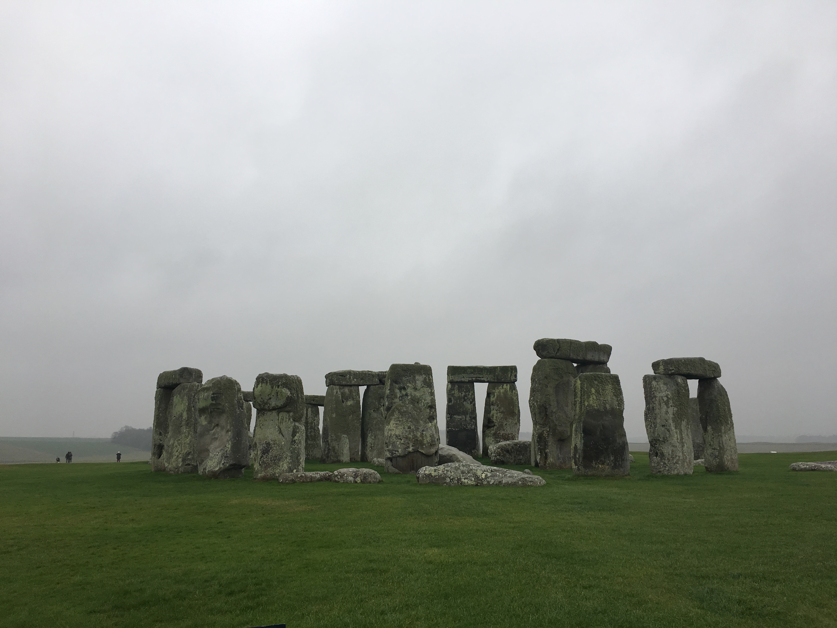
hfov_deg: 61.7
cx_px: 418
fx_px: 701
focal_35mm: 29
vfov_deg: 48.2
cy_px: 314
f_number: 2.2
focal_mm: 4.15
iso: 25
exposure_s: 1/259
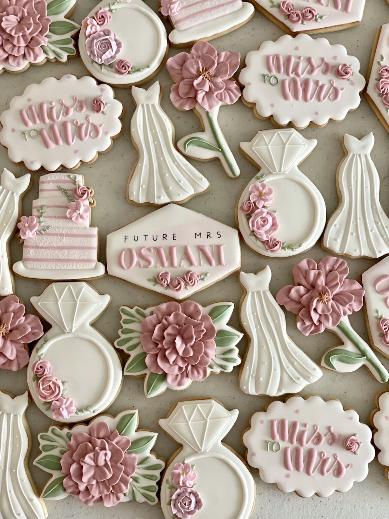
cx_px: 194
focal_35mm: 52
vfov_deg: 36.8
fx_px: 779
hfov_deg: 28.0
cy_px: 260
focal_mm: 6
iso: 160
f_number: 2
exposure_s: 1/40
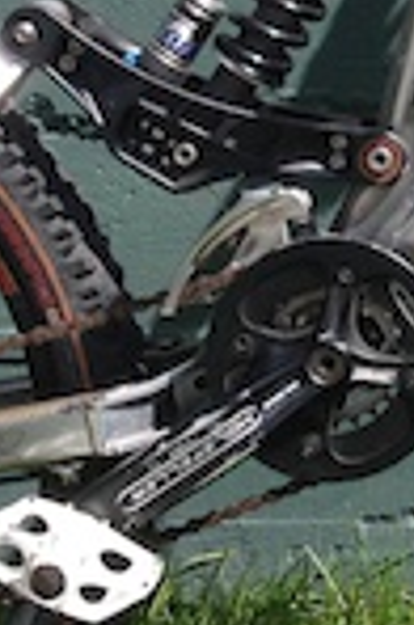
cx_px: 613
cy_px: -51
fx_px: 3223
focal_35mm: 186
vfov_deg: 10.9
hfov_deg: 7.2
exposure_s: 1/1004
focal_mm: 4.12
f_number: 2.4
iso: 50
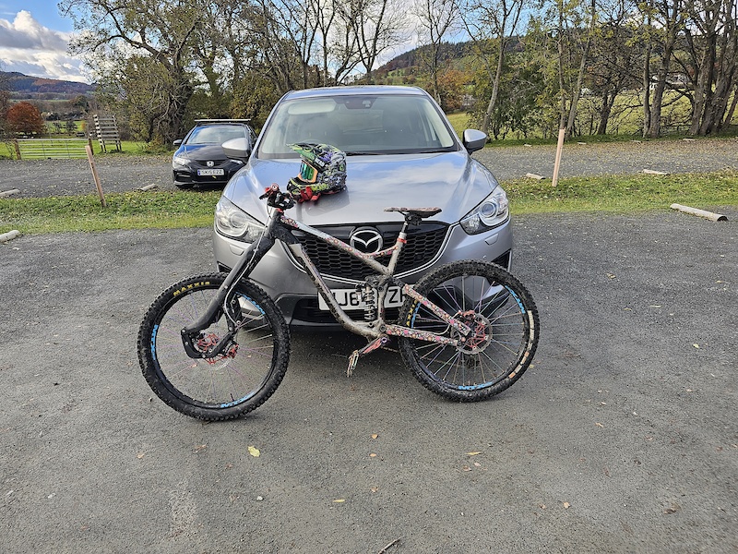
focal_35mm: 23
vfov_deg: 58.9
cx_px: 369
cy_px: 277
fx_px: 490
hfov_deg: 73.9
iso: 20
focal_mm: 6.3
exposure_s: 1/192
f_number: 1.7
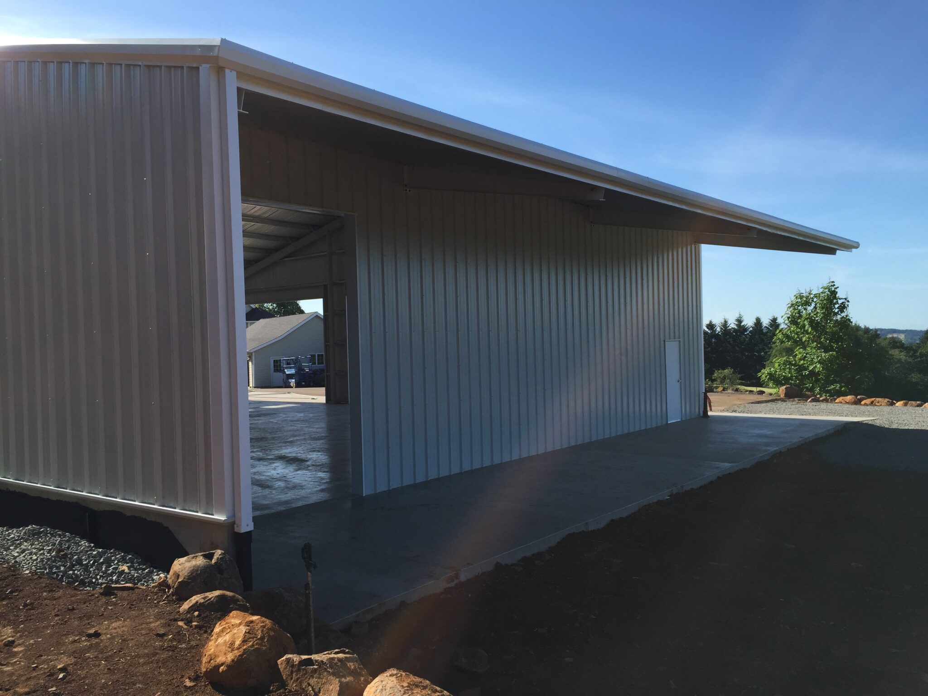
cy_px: 348
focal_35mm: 29
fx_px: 777
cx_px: 464
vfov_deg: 48.2
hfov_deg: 61.7
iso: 32
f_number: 2.2
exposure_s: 1/1364
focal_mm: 4.15
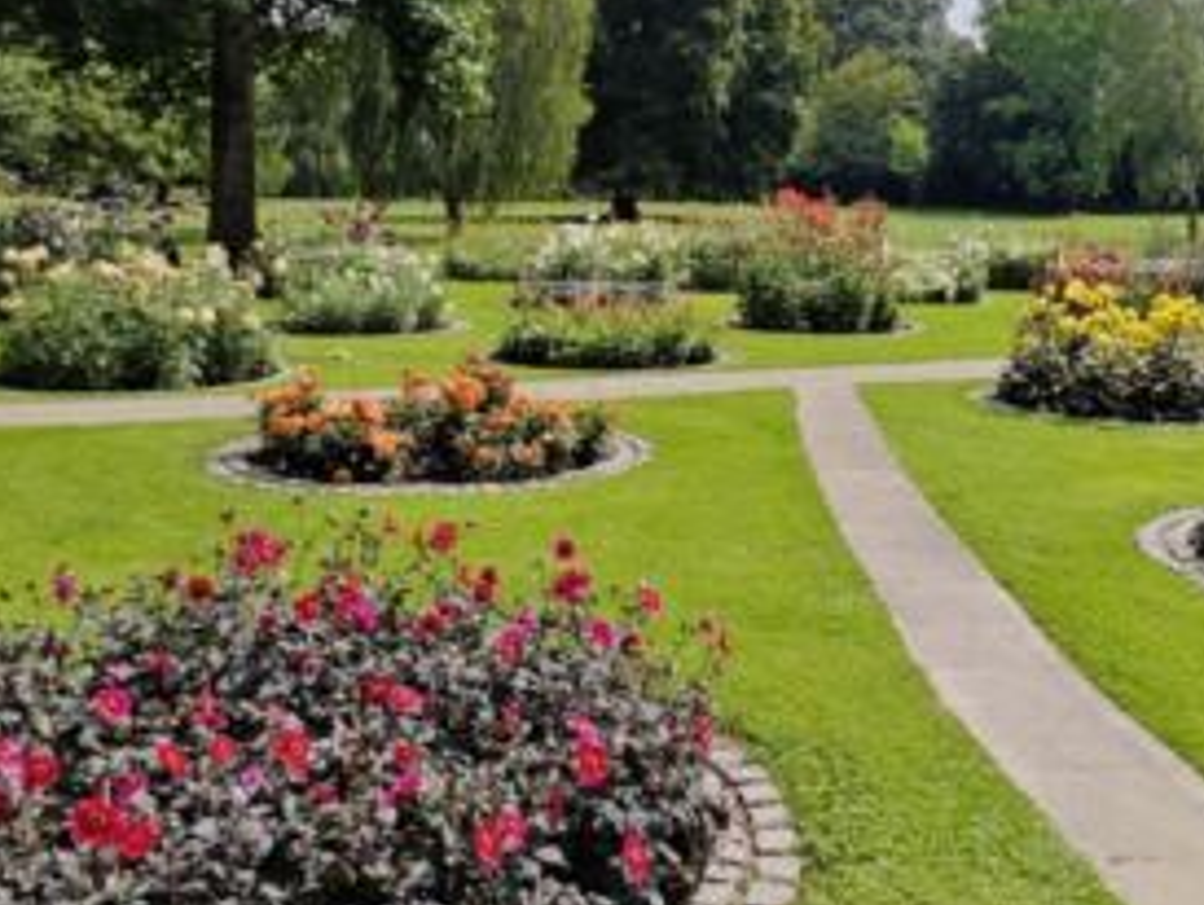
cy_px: 294
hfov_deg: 44.0
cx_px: 817
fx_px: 1462
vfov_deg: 34.1
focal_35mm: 42
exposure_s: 1/3501
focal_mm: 1.91
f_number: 2.2
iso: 50
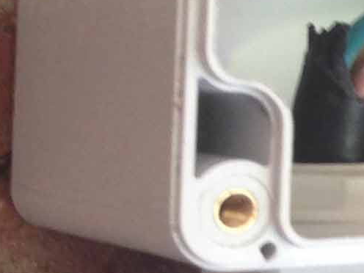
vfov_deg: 6.8
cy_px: -86
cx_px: 1094
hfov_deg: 7.9
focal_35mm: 217
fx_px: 2282
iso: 50
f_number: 2.4
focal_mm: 4.12
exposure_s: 1/24
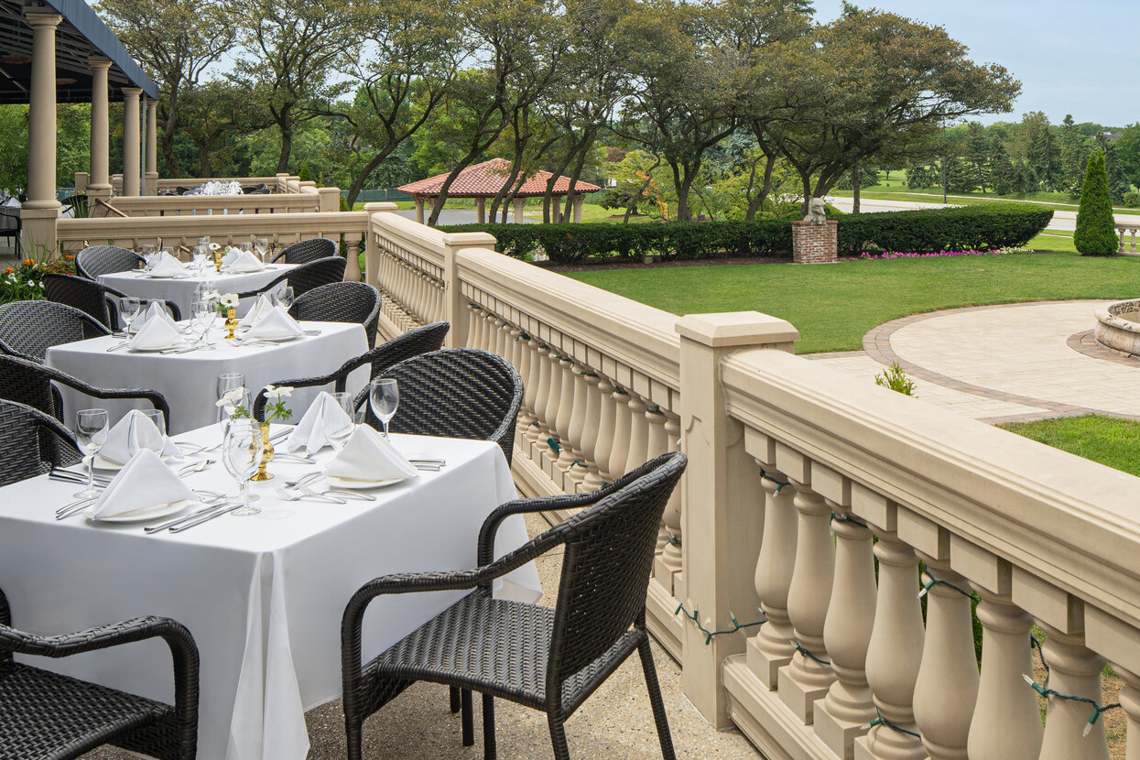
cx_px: 653
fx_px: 1172
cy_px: 249
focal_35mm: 37
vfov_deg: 35.6
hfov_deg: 51.7
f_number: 10
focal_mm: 24
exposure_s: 1/125
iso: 250
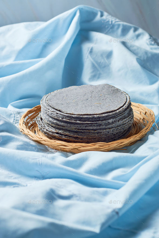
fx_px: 497
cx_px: 80
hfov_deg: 18.2
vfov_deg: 27.0
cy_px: 119
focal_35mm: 75
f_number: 5.6
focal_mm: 50
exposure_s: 1/160
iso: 100
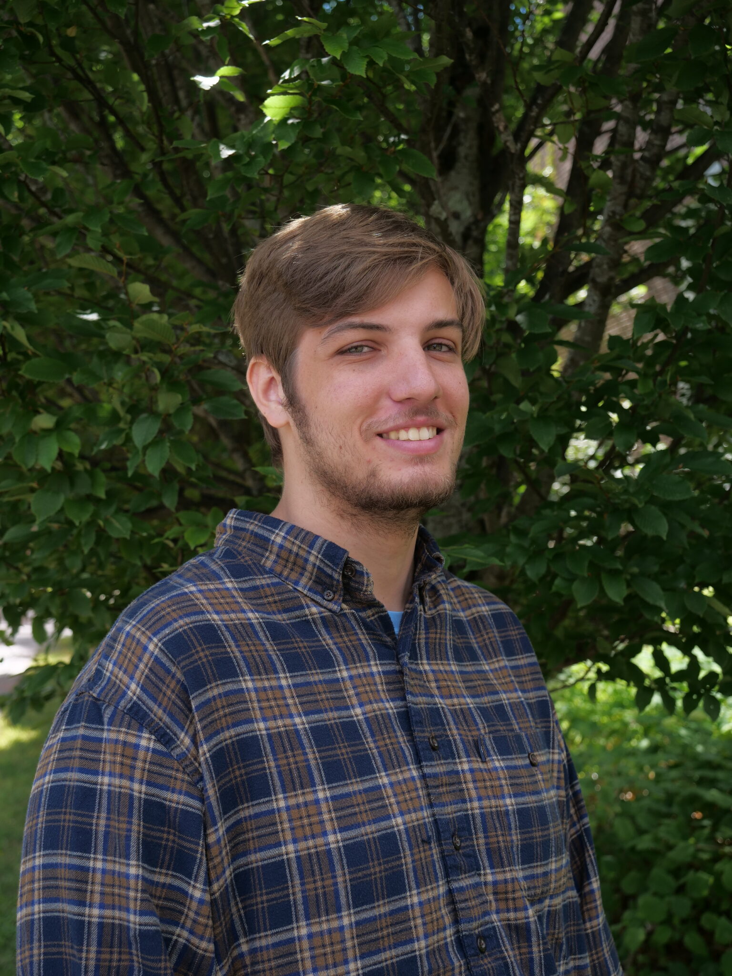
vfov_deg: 42.9
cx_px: 366
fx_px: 1241
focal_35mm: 44
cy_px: 488
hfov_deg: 32.9
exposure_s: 1/640
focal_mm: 22
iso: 200
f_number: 3.3
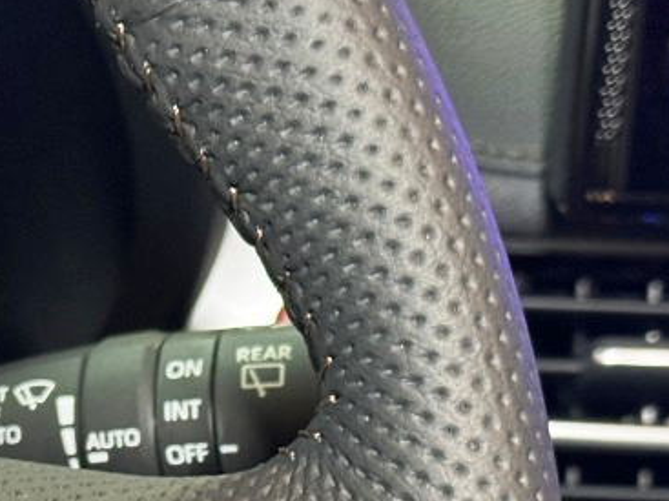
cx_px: 47
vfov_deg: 10.8
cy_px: 676
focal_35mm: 134
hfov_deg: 14.6
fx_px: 2589
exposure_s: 1/40
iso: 400
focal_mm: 6.86
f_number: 1.78
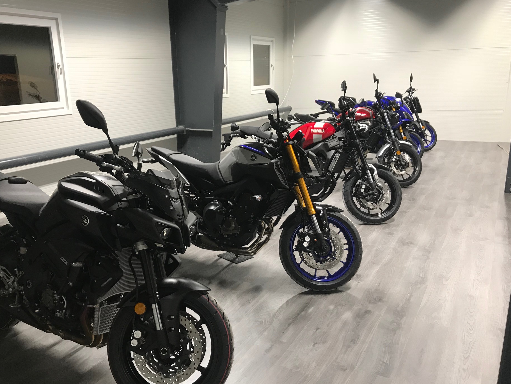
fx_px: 458
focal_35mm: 31
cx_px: 237
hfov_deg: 58.3
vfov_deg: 45.4
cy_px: 207
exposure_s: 1/20
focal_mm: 3.99
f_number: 1.8
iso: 40
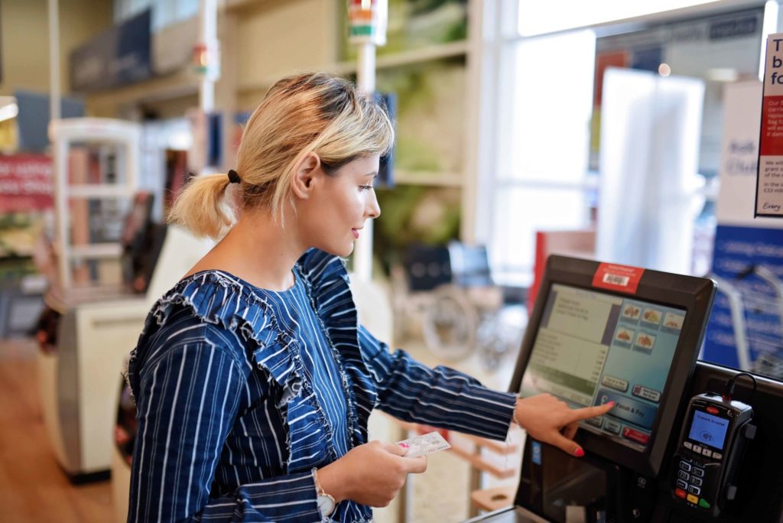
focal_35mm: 35
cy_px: 262
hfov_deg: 54.4
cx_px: 392
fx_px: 762
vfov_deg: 37.9
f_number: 1.4
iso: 1000
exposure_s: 1/2000
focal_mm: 35
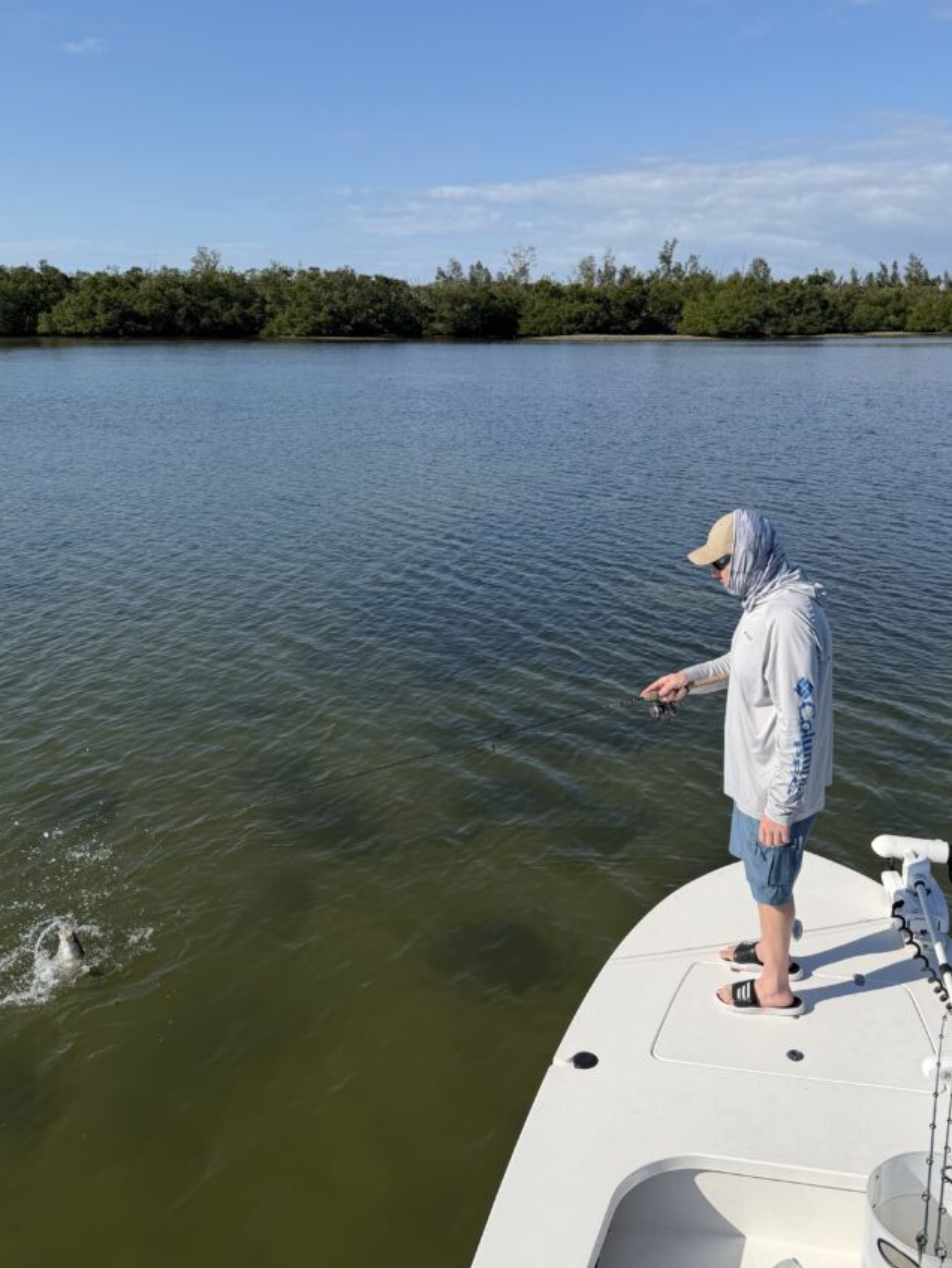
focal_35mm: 29
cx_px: 557
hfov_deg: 48.1
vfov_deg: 61.6
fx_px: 1063
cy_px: 683
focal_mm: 6.76
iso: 80
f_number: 1.78
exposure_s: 1/7353
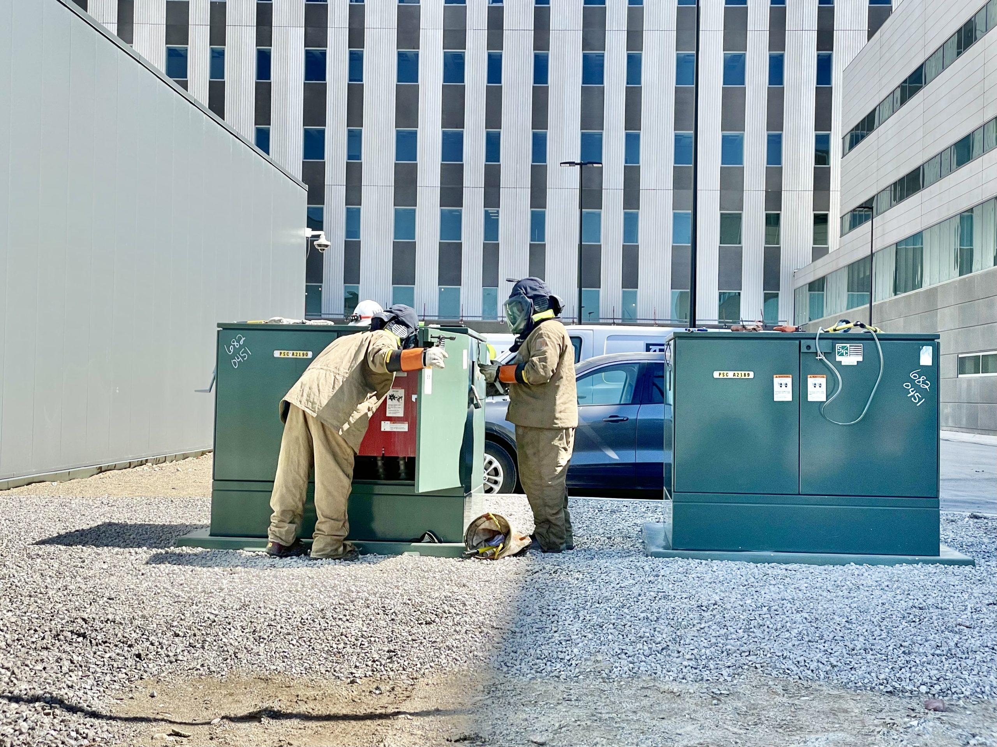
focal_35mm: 52
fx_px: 1498
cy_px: 374
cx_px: 498
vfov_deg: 28.0
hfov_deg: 36.8
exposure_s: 1/1043
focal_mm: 6
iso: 25
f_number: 2
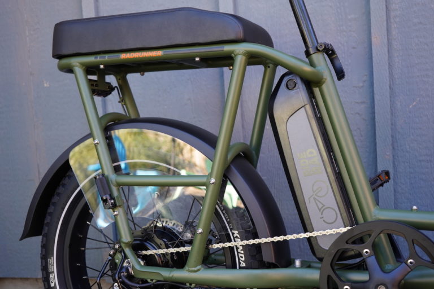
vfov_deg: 27.0
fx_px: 603
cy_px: 144
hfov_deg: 39.6
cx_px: 217
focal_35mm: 50
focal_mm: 50
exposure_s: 1/160
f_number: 4.5
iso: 640
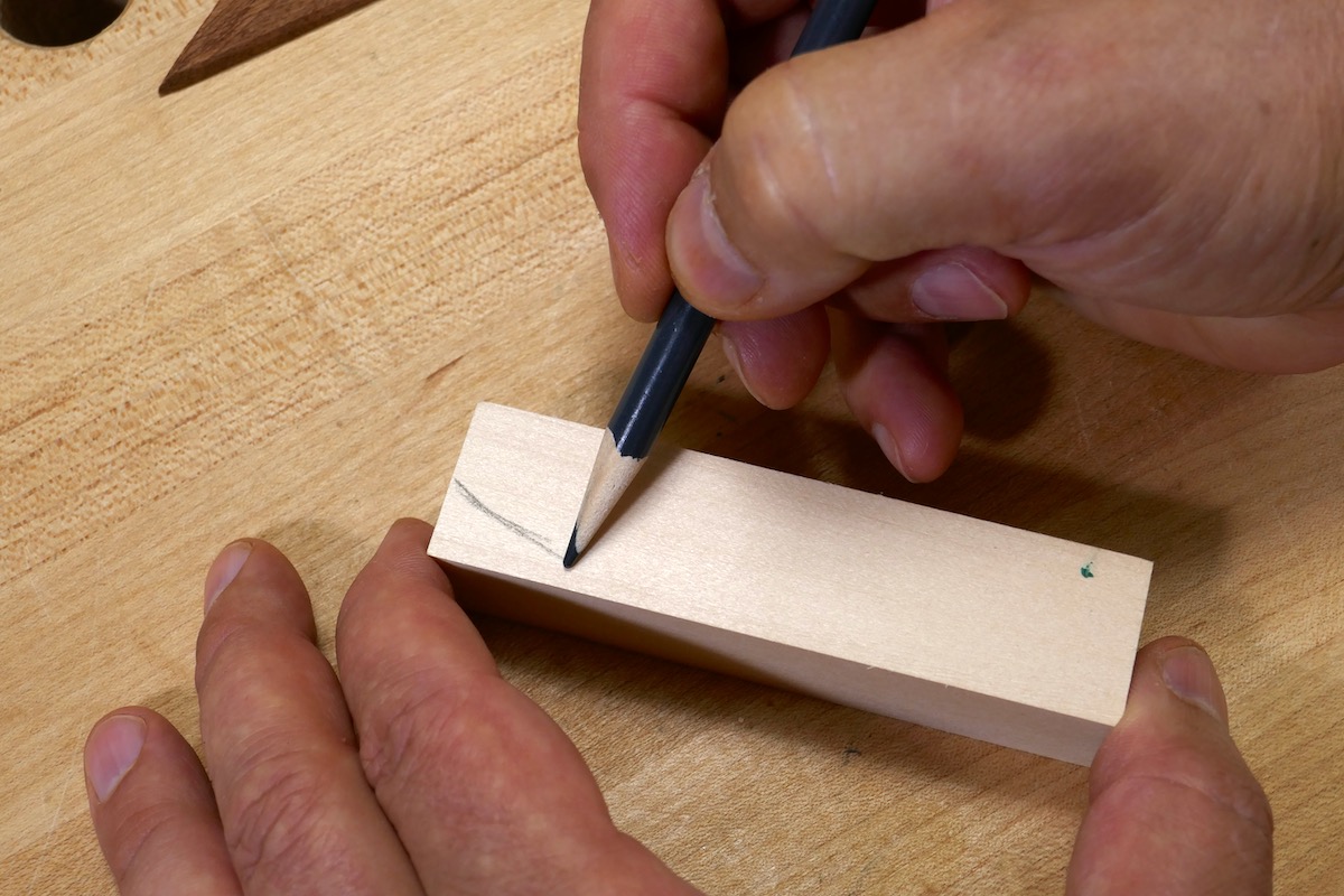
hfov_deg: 36.9
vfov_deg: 25.1
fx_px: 2016
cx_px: 672
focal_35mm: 54
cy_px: 448
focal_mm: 19.6
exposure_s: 1/80
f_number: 5.6
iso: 250
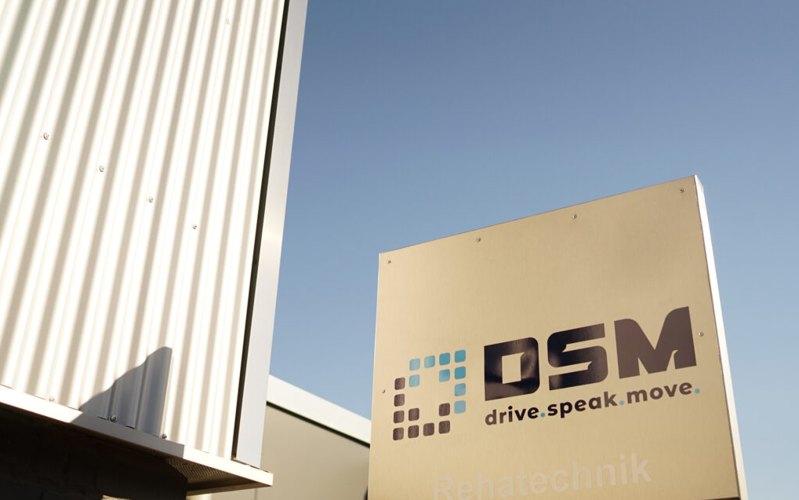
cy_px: 218
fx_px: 915
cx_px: 451
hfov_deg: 47.1
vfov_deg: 30.5
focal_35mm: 42
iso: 640
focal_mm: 35
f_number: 2.8
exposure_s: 1/8000
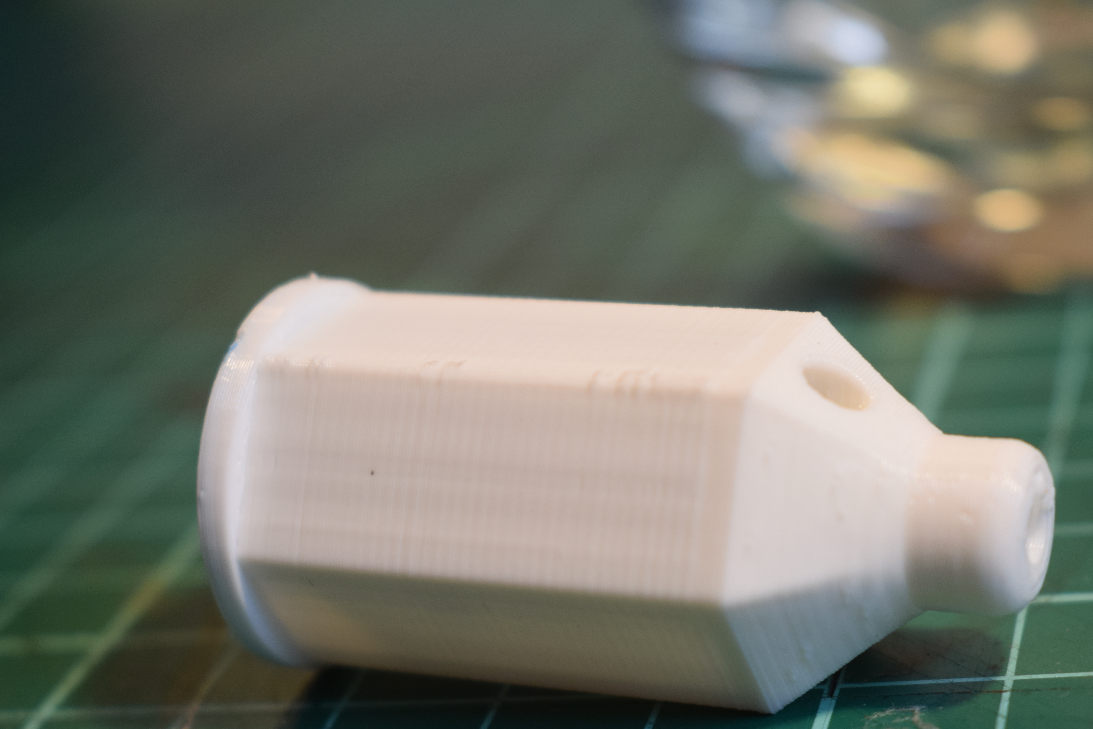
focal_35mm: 82
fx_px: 2490
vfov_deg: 16.6
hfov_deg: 24.8
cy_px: 490
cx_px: 578
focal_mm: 40
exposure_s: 1/60
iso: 400
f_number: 5
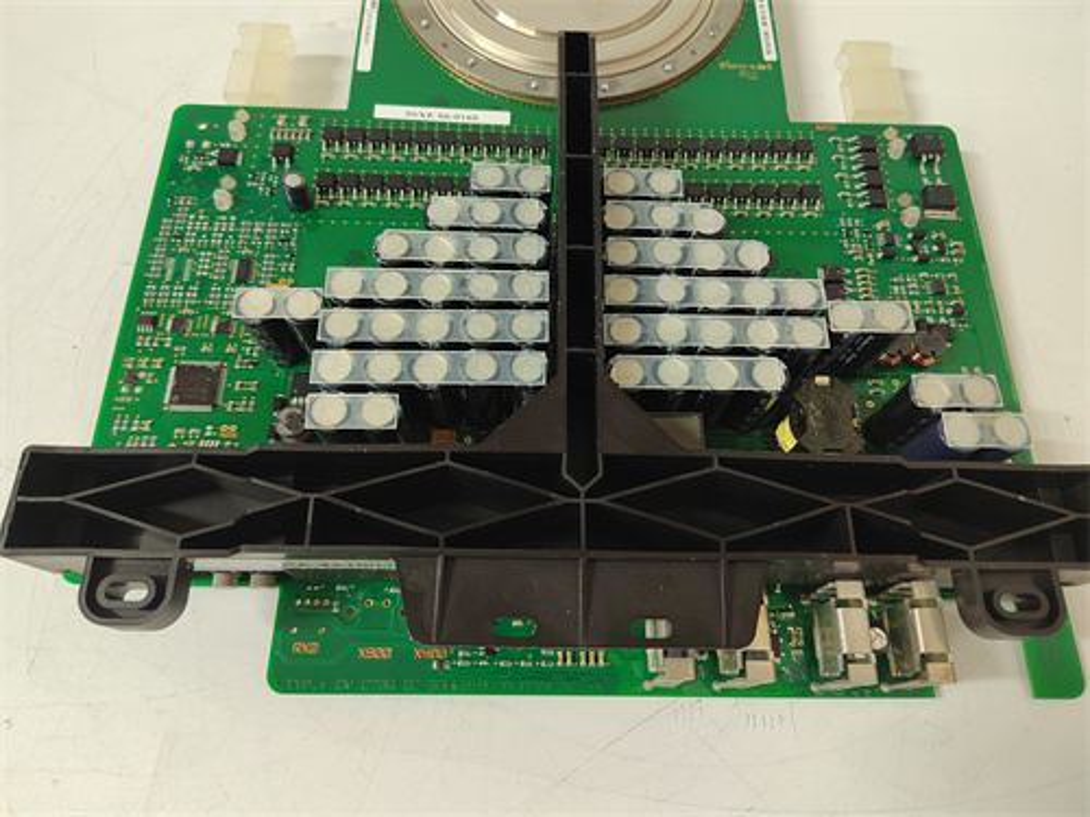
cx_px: 545
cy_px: 408
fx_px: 724
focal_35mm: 23
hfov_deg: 73.9
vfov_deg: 58.9
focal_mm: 5.52
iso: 1669
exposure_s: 1/50
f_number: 1.9
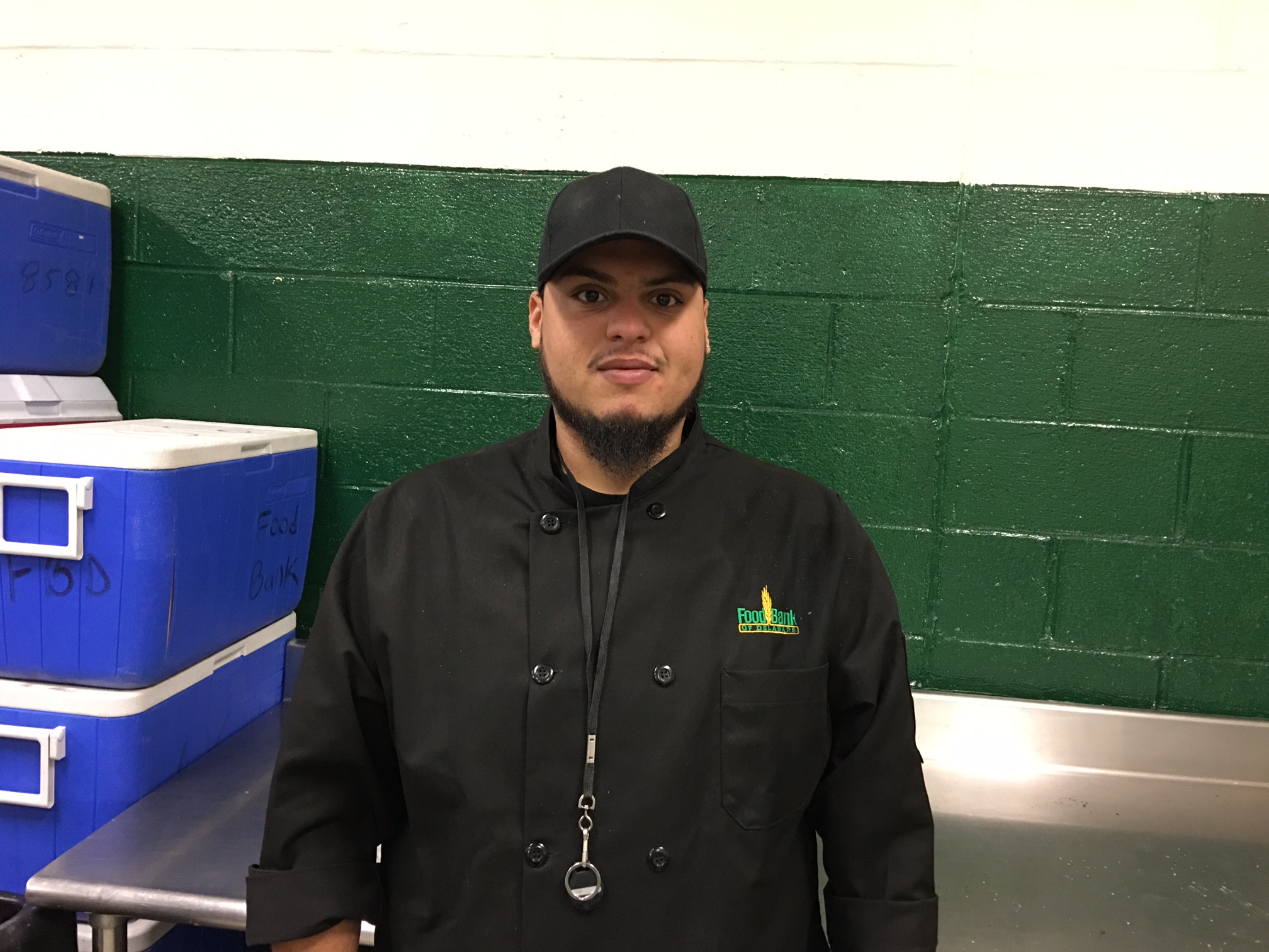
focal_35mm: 29
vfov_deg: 48.2
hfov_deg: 61.7
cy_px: 476
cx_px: 634
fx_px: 1063
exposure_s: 1/10
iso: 100
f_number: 2.2
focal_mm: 4.15
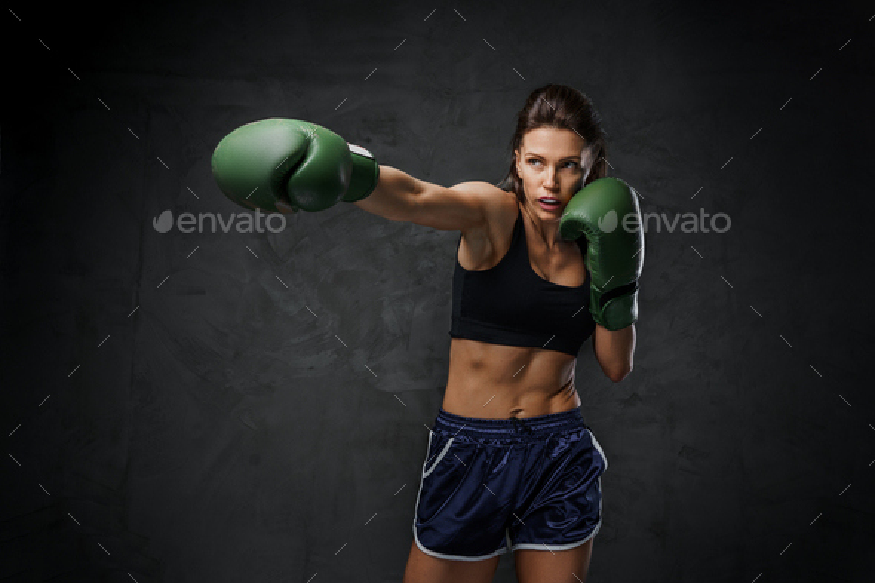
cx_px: 438
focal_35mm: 40
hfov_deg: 48.5
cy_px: 292
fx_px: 972
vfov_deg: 33.4
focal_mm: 40
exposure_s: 1/160
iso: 125
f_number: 6.3
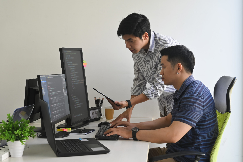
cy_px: 81
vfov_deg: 24.6
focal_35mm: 55
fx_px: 371
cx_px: 122
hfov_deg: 36.3
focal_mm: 55
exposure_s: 1/320
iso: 800
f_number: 6.3
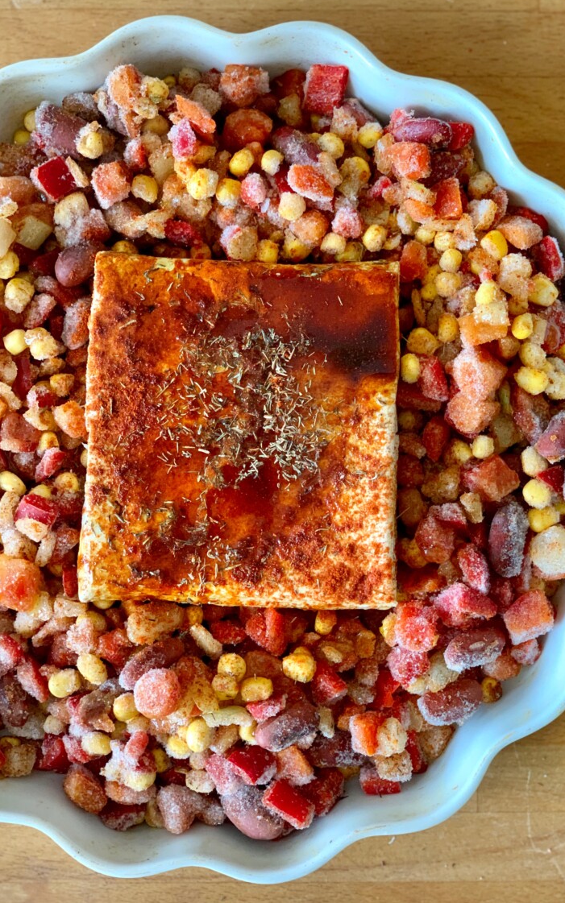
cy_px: 423
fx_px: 1453
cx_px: 336
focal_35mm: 59
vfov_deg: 34.5
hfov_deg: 22.0
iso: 160
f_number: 2.4
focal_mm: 6
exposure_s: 1/60
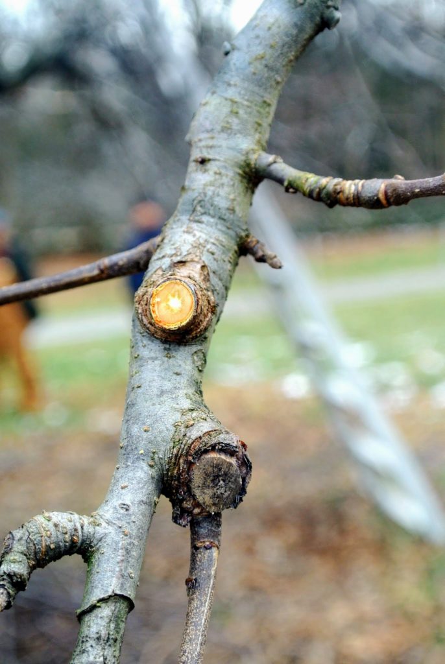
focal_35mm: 72
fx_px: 1330
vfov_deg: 28.0
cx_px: 222
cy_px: 332
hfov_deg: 19.0
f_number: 5.6
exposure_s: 1/125
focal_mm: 26.7
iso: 200
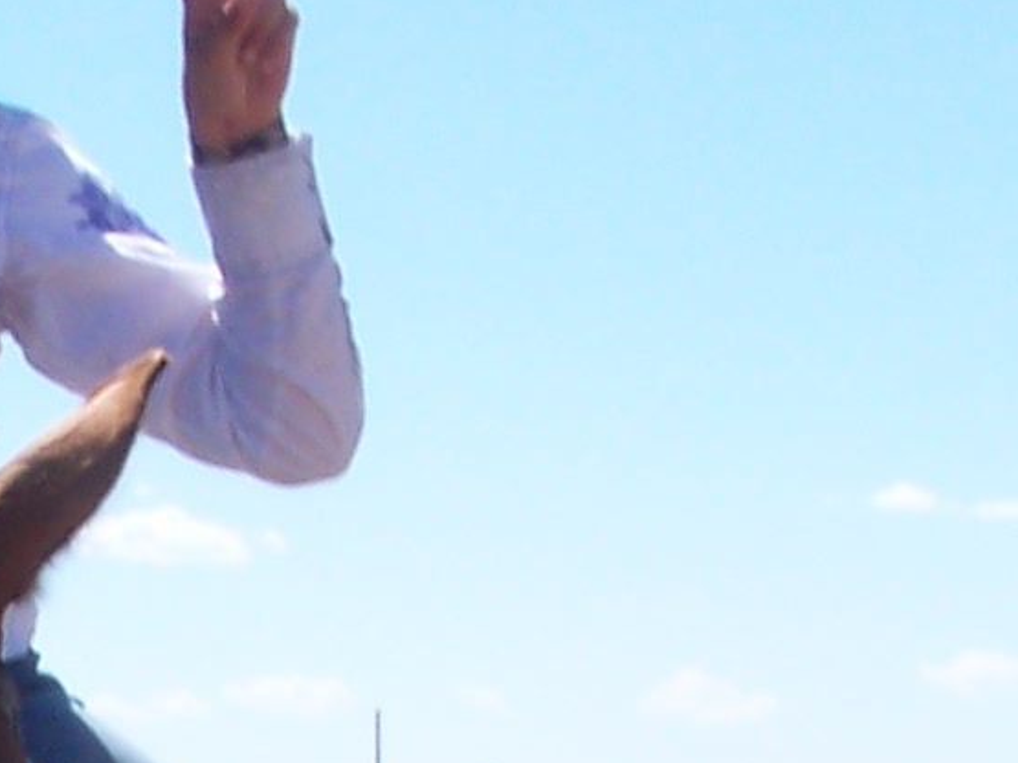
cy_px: 1212
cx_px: -537
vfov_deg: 6.7
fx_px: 6380
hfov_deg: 8.9
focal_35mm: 217
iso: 64
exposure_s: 1/125
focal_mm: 5.85
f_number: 8
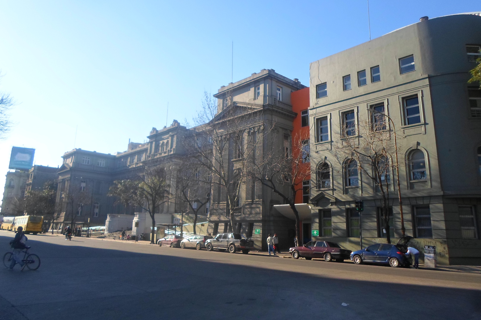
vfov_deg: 47.7
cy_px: 133
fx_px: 361
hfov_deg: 67.4
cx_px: 239
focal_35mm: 27
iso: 80
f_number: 2.5
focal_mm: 4.5
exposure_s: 1/750
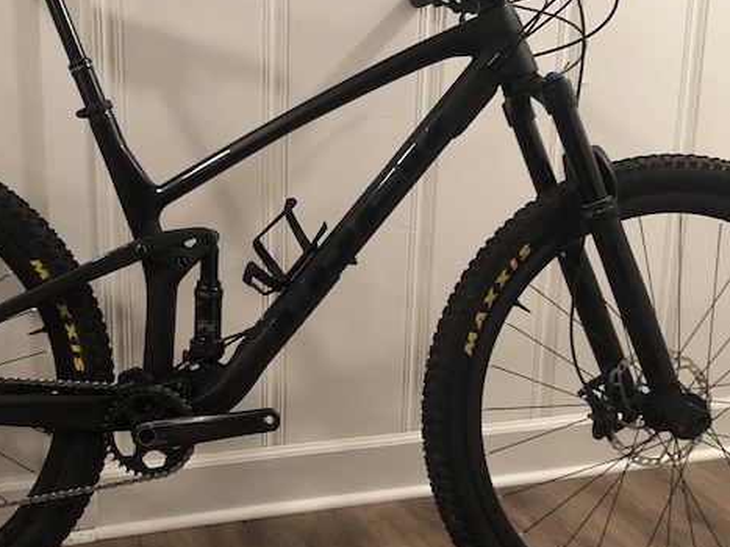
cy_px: 277
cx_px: 292
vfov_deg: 30.3
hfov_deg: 39.5
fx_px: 1012
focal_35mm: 48
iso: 100
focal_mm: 4
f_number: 1.8
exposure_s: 1/11
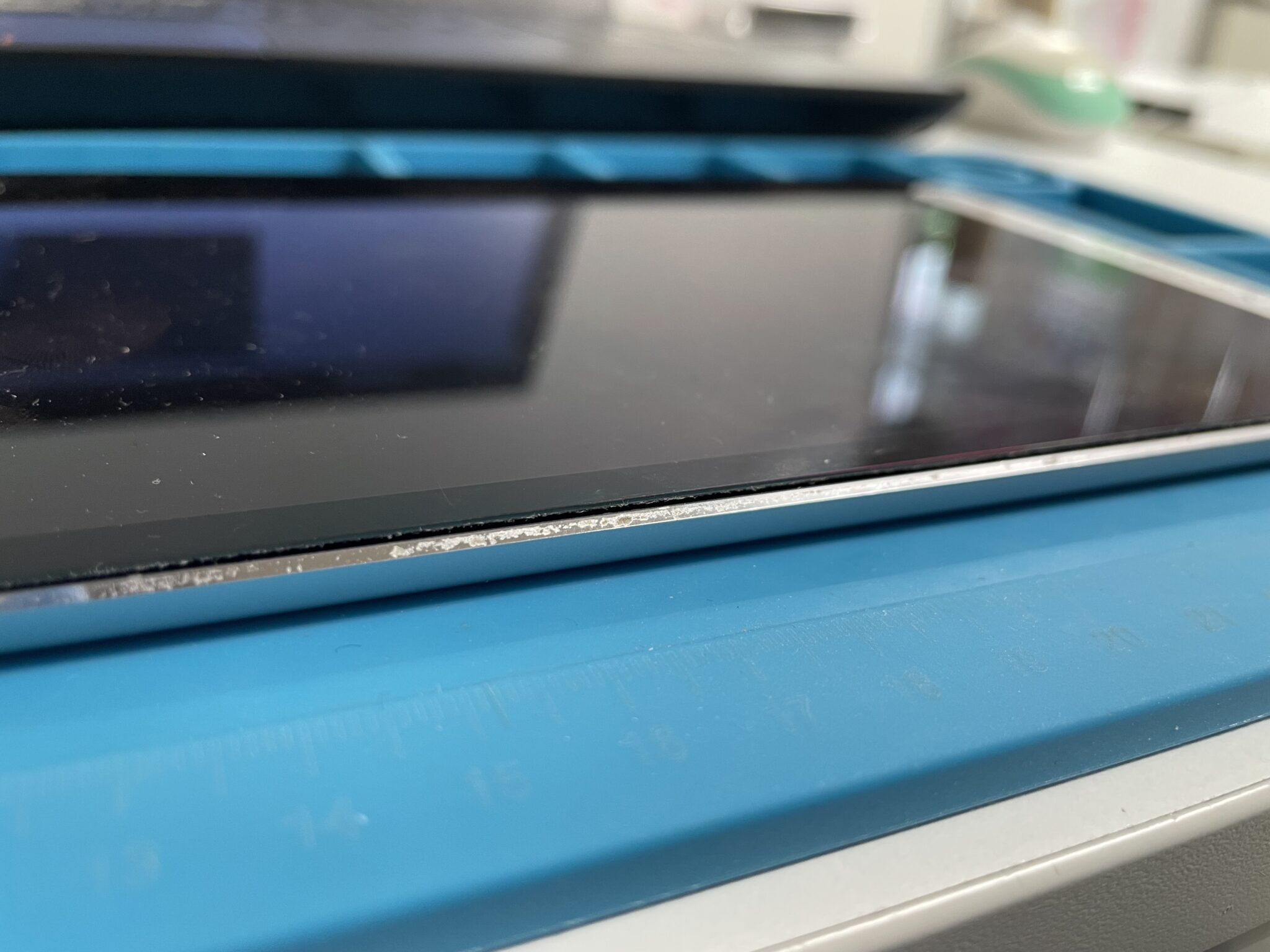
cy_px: 476
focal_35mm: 26
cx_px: 635
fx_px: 954
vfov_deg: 53.1
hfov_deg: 67.3
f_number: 1.6
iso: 125
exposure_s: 1/50
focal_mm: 4.2
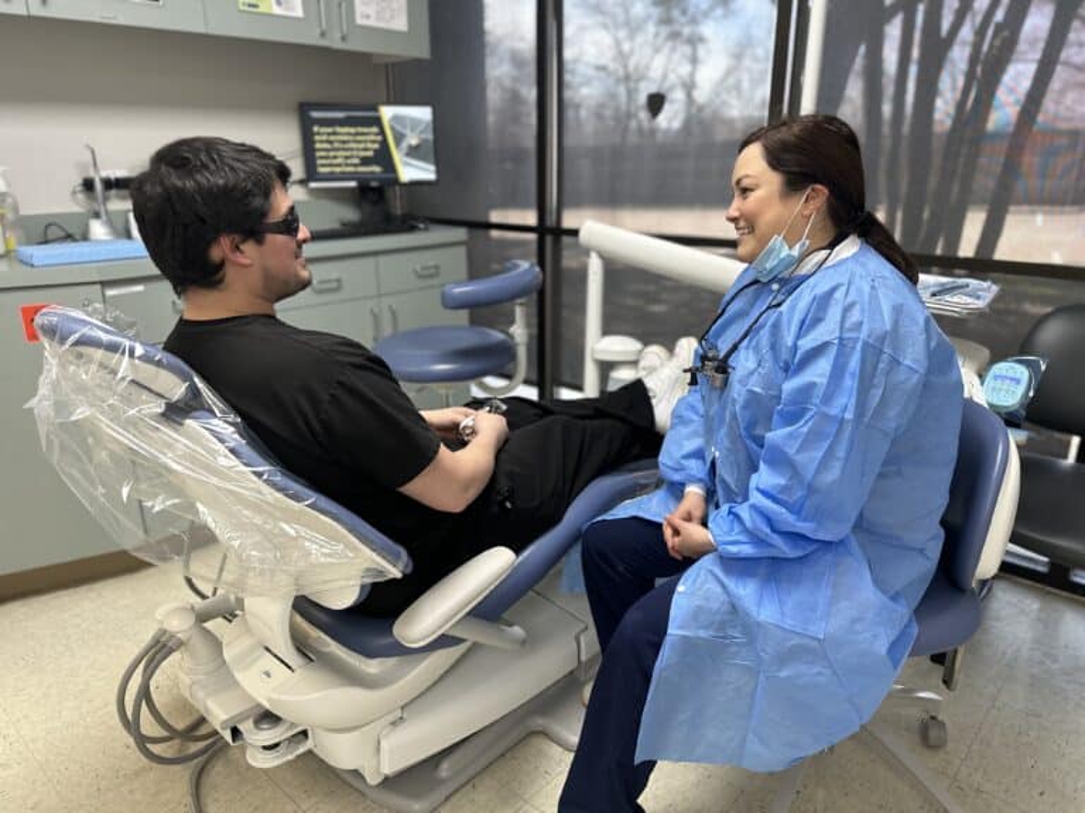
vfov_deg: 56.8
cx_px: 542
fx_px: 752
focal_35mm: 24
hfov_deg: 71.6
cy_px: 406
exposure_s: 1/120
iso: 200
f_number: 1.78
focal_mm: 6.86
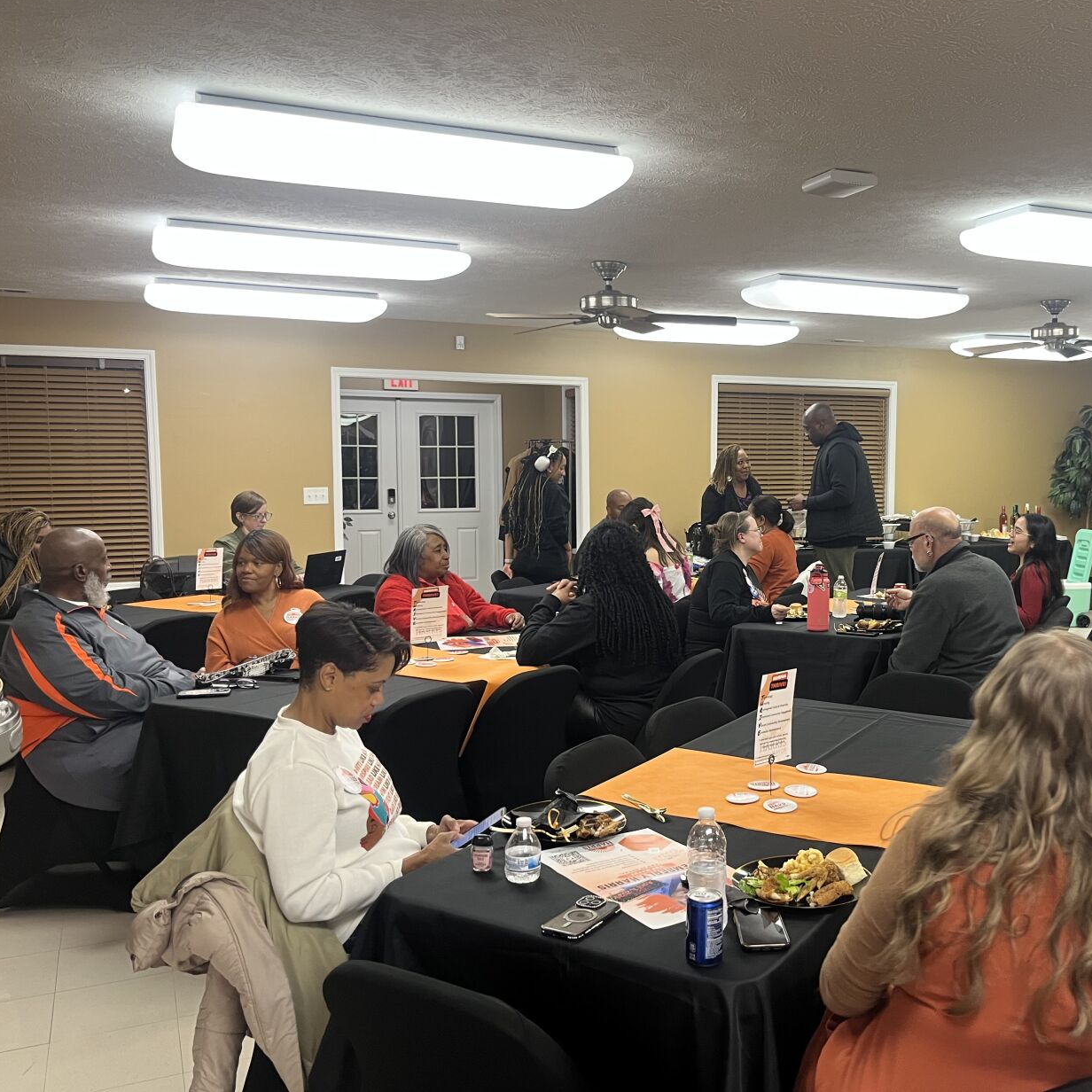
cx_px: 706
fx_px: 1106
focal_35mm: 31
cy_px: 540
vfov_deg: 52.5
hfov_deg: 51.8
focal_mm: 5.1
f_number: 1.6
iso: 125
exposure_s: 1/60
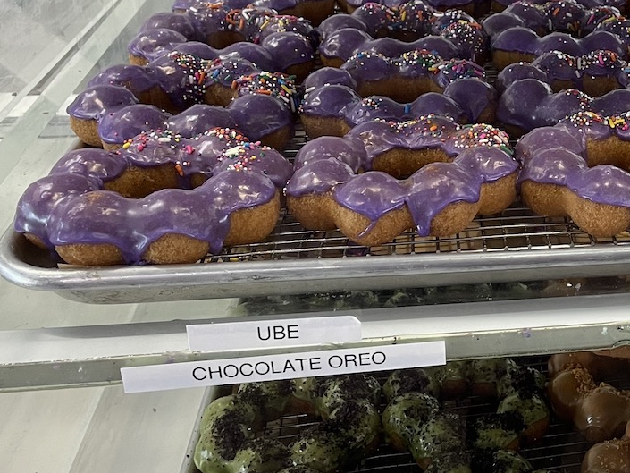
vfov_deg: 24.7
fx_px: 1074
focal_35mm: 59
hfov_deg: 29.7
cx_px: 679
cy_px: 147
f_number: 1.6
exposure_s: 1/60
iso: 160
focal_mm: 4.2
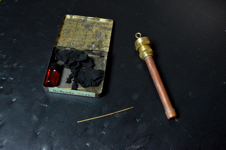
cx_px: 113
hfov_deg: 45.0
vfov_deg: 30.8
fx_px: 273
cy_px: 75
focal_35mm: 44
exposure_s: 1/30
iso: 6400
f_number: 8
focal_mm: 29
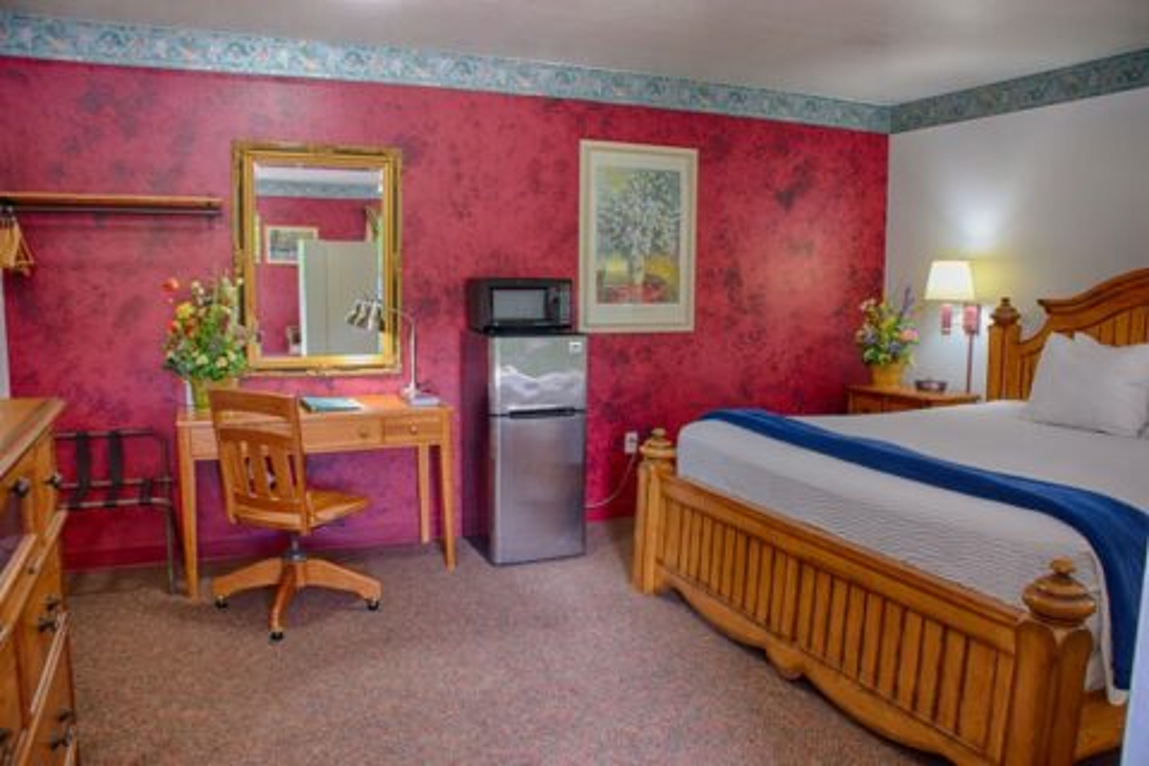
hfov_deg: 67.4
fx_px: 862
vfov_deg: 47.9
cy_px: 383
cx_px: 574
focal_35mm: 27
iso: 800
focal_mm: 18
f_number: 5.6
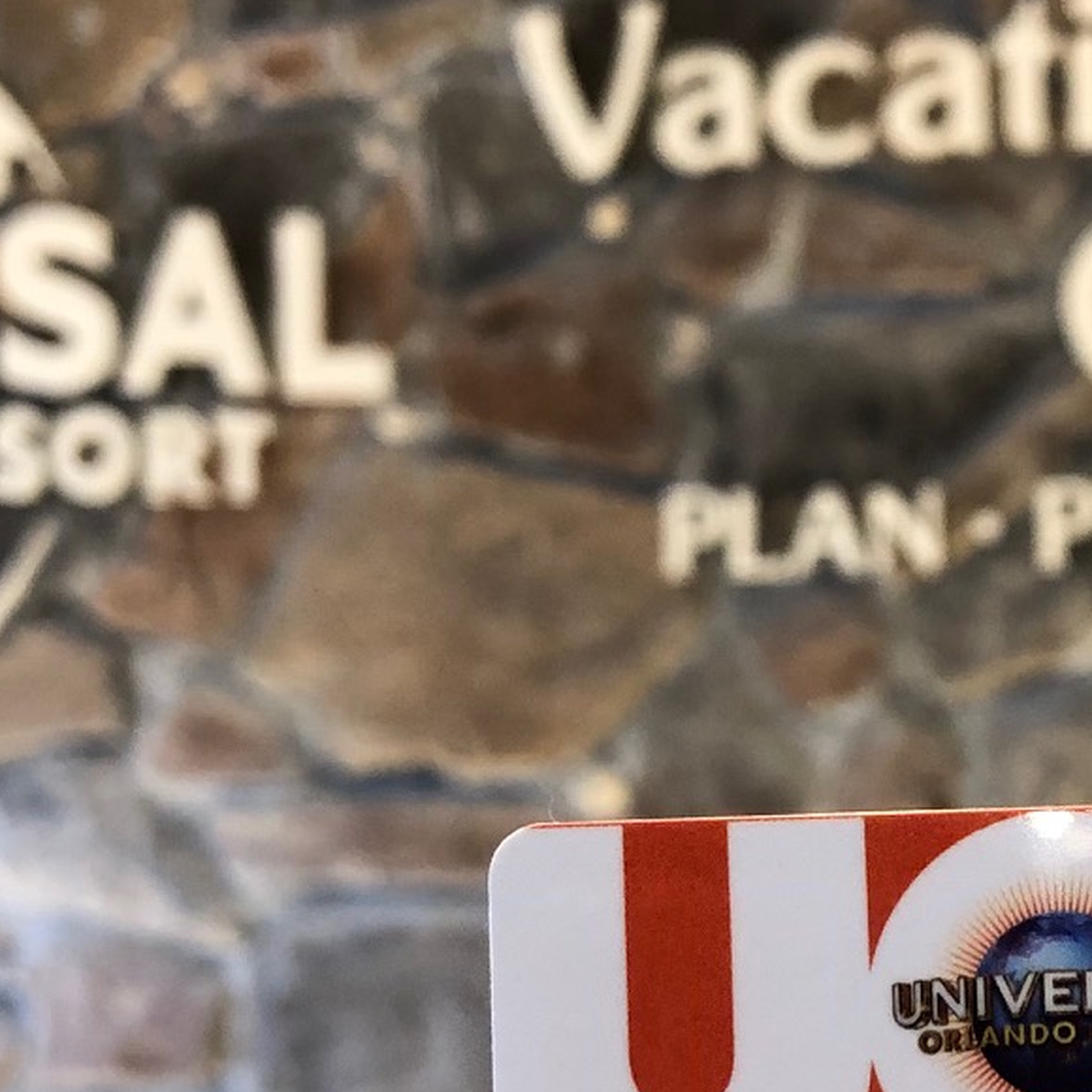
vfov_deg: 20.0
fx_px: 3069
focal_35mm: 86
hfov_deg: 19.7
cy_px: 806
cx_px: 1017
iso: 40
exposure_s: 1/17
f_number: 1.8
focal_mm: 3.99
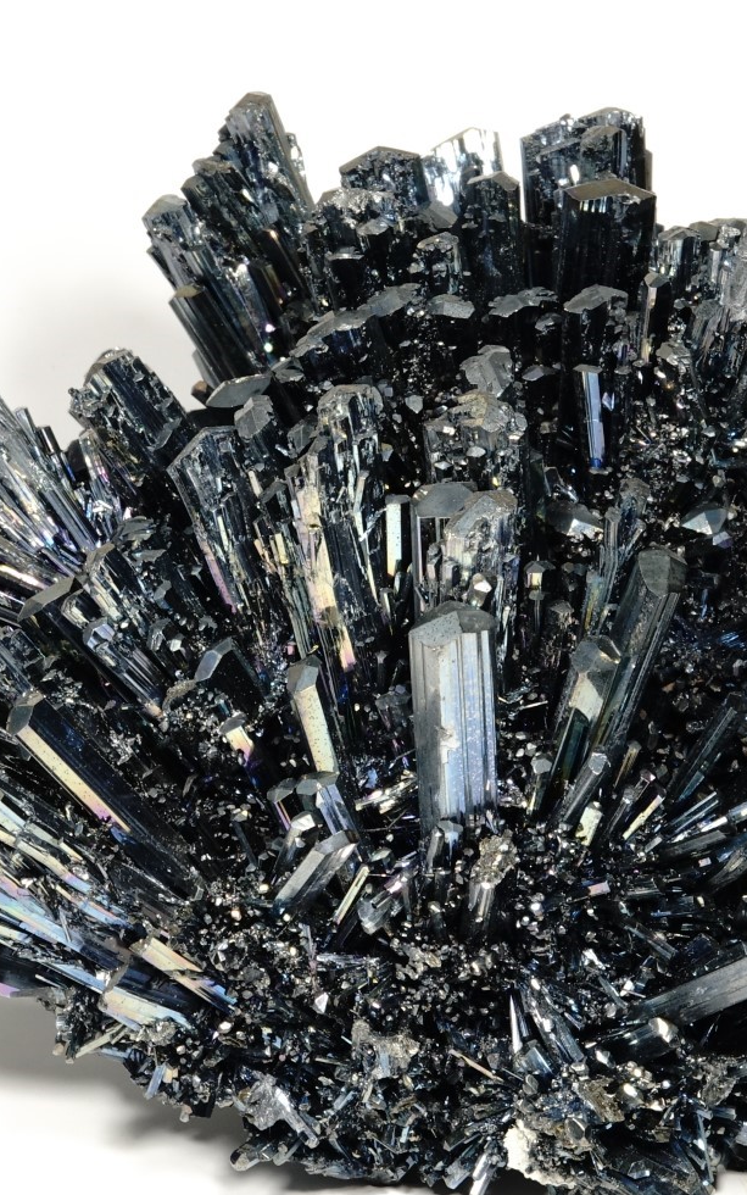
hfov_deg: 7.0
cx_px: 457
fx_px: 6088
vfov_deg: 11.2
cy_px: 615
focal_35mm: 187
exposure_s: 1/8
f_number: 13
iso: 125
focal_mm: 40.73
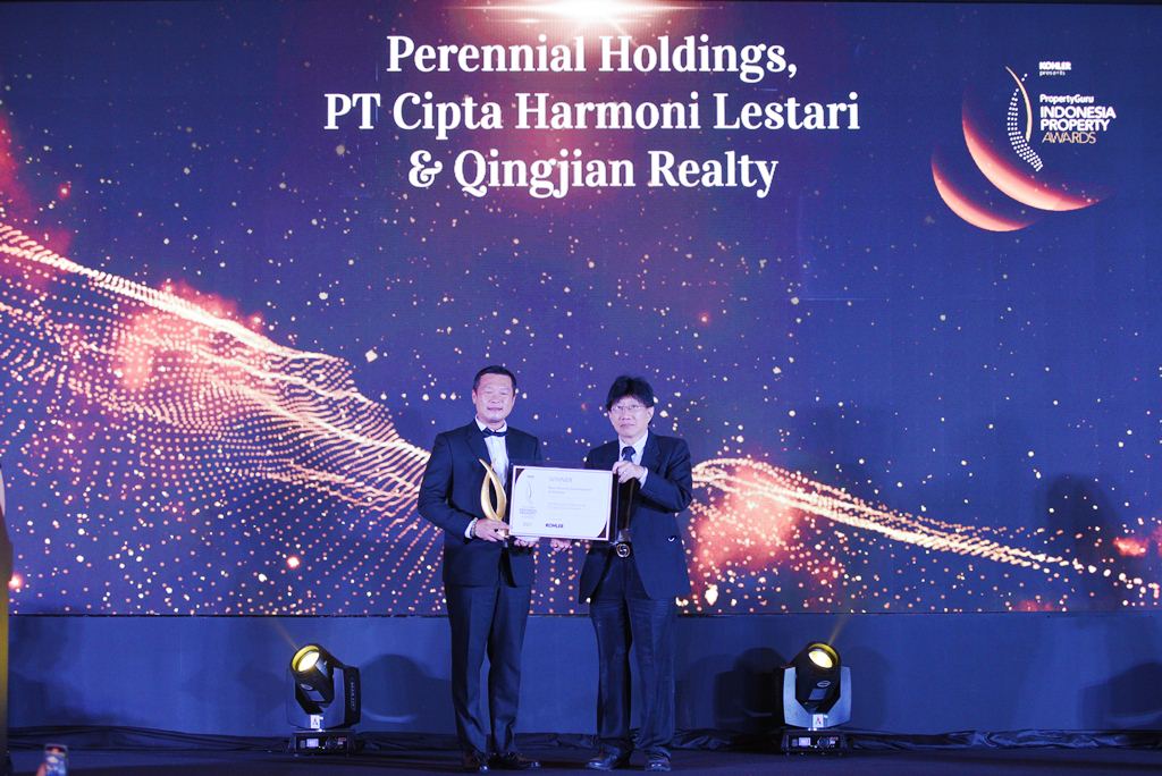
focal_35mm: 80
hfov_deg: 25.3
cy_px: 388
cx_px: 581
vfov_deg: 17.1
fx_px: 2584
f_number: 4
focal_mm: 80
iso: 1250
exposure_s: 1/200
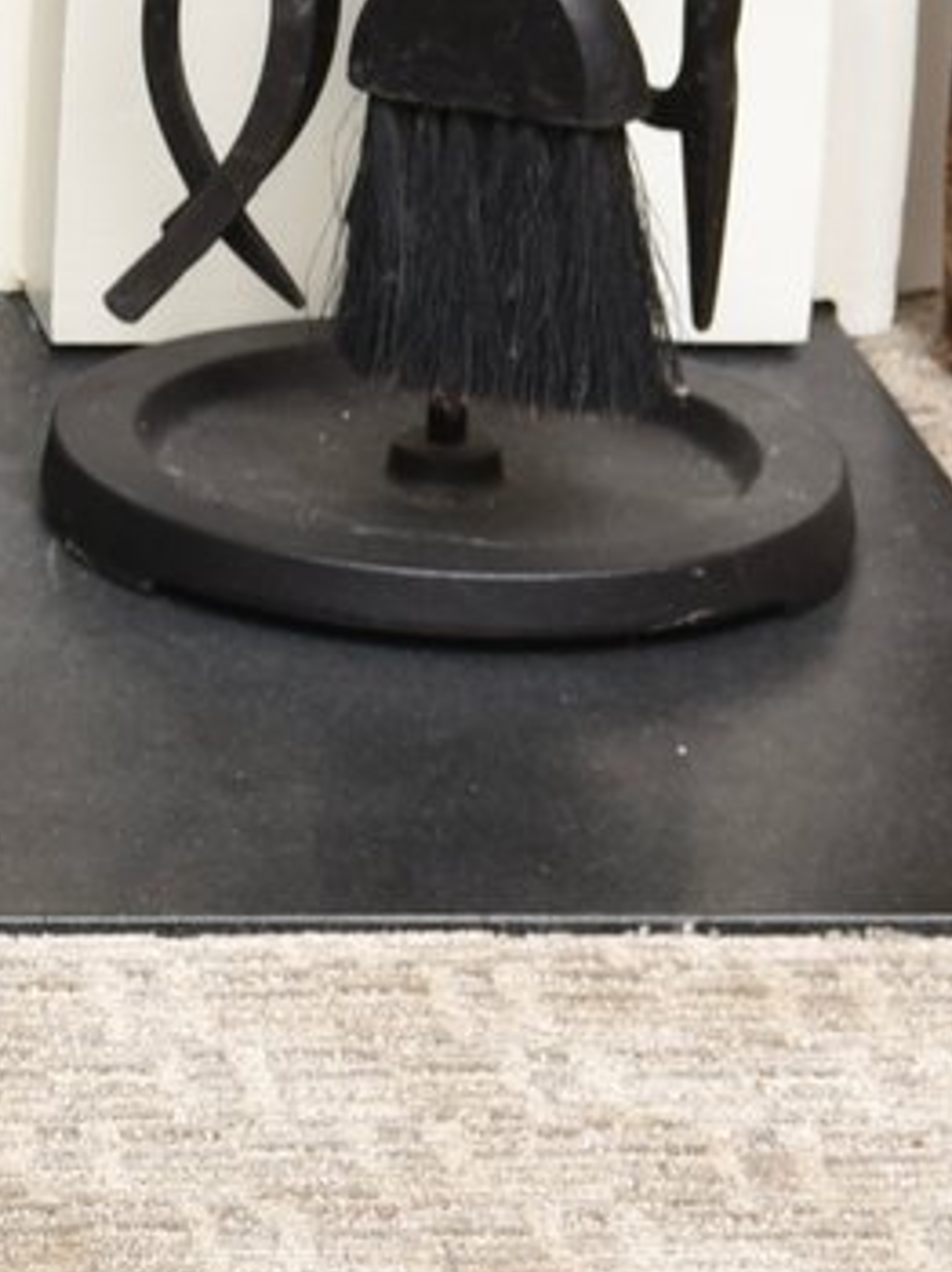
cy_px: -205
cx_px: -2645
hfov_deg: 4.2
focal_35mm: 330
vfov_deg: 6.0
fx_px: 12116
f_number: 10
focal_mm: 60
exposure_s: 1/60
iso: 100
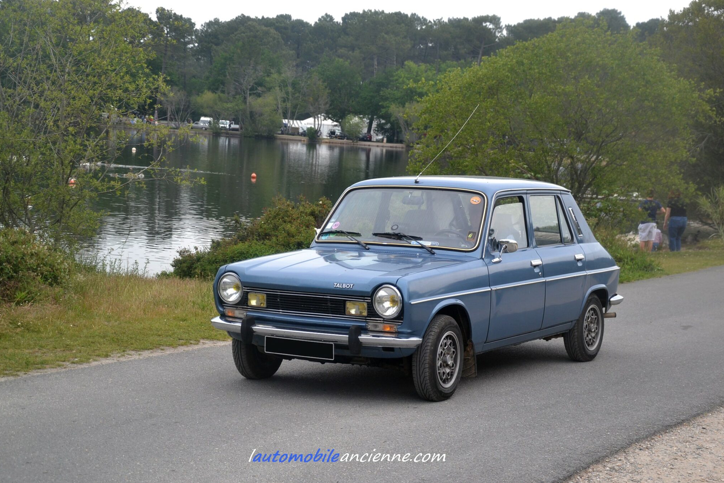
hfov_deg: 29.4
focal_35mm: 69
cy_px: 243
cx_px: 358
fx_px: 1378
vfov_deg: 19.9
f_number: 4.8
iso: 400
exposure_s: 1/640
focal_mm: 45
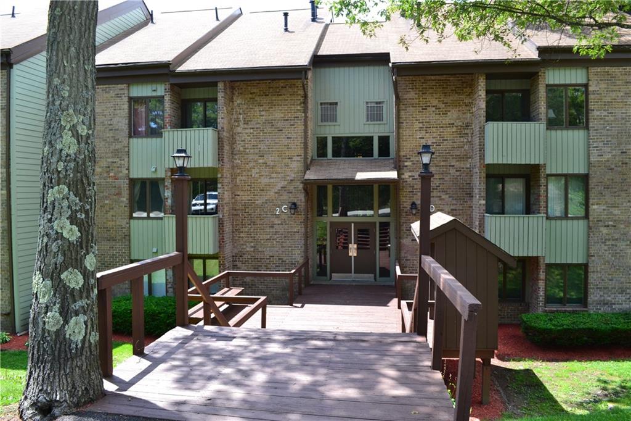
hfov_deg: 67.4
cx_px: 316
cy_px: 210
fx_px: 473
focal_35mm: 27
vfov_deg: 47.9
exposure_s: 1/125
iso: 400
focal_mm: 18
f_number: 9
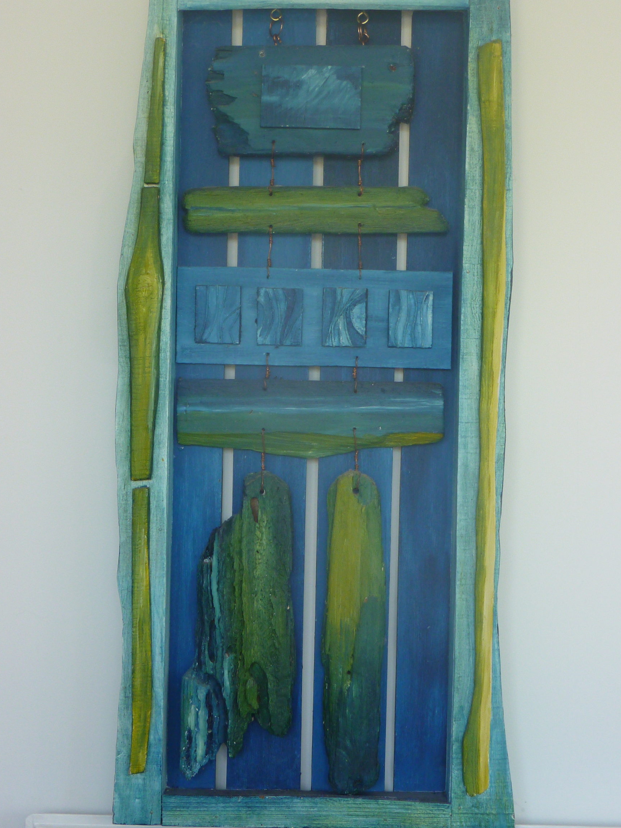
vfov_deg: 31.7
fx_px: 1459
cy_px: 406
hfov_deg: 24.0
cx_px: 334
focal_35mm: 61
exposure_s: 1/40
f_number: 3.9
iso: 200
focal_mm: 9.1
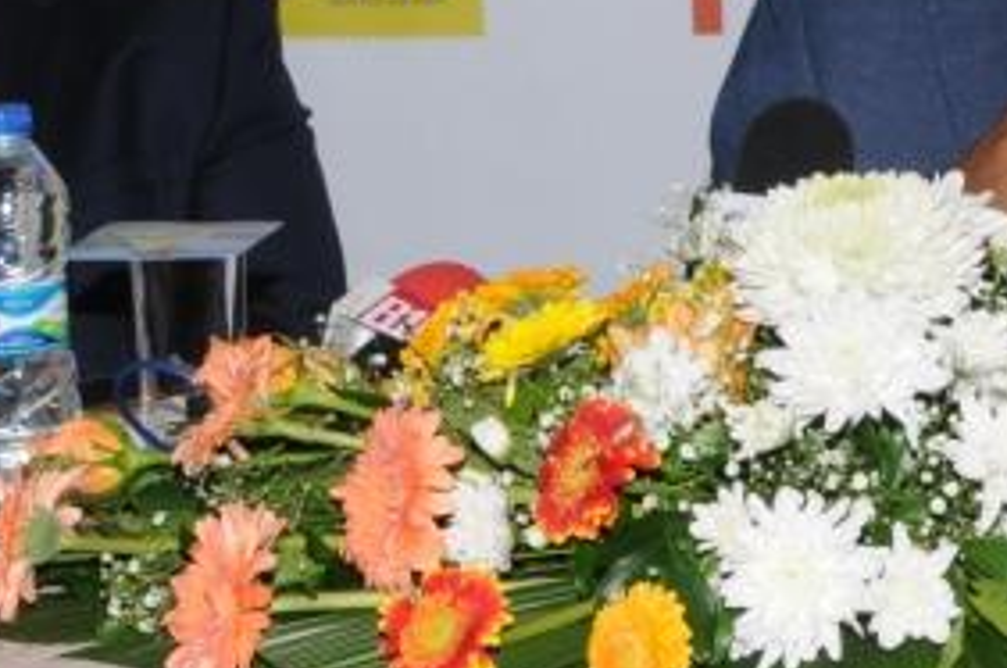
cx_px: 1146
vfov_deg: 7.1
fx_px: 5328
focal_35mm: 191
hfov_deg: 10.6
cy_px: -93
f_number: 14
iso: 400
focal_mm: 35
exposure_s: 1/160
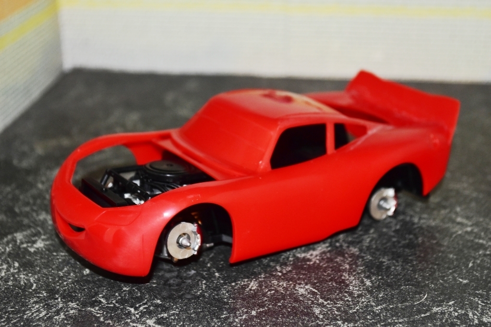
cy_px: 164
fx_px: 921
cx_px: 246
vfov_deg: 20.2
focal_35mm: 68
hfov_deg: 29.9
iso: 1250
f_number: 5.3
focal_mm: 45
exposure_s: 1/60
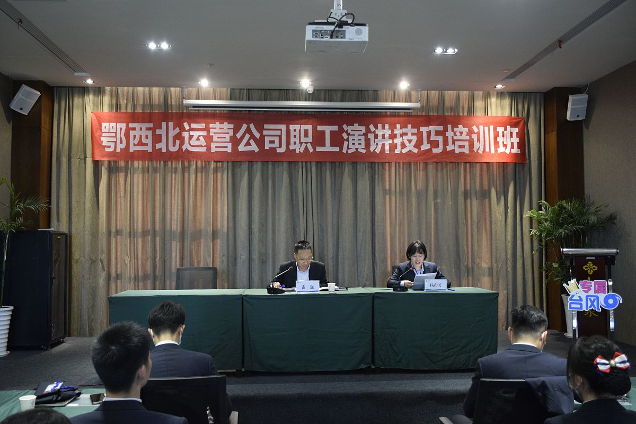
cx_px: 318
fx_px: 583
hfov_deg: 57.2
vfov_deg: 40.0
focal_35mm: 33
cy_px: 212
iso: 1600
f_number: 3.5
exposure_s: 1/60
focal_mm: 22
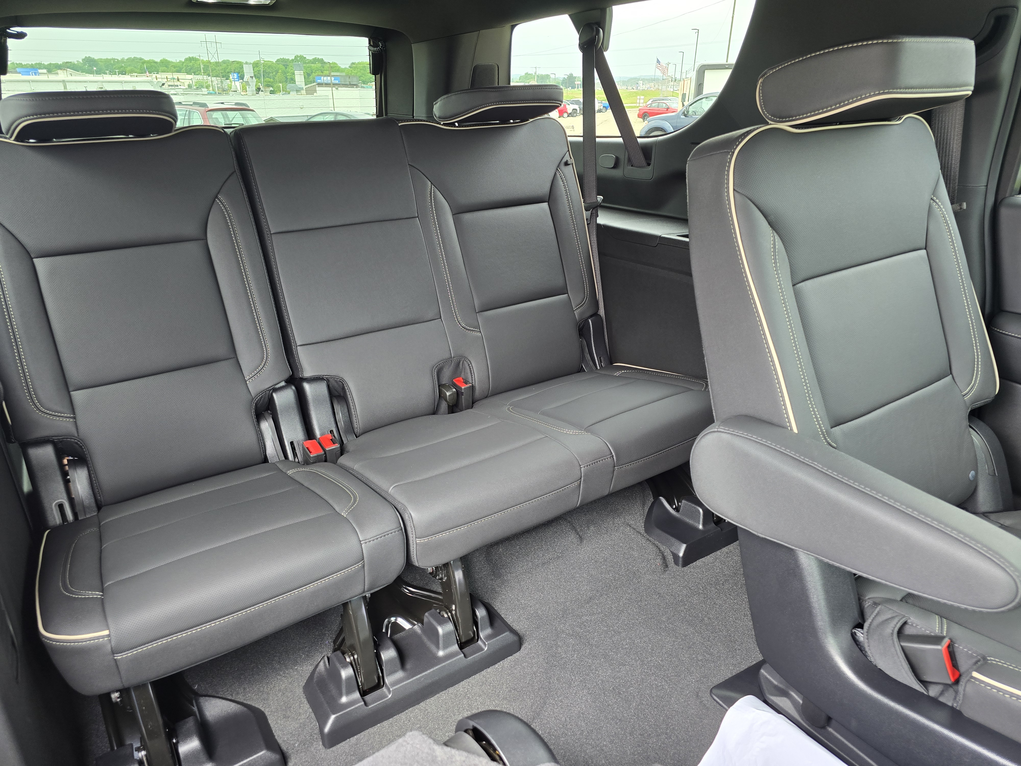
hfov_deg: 73.9
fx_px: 678
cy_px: 383
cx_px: 510
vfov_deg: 58.9
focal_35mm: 23
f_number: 1.7
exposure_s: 1/61
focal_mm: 6.3
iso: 80
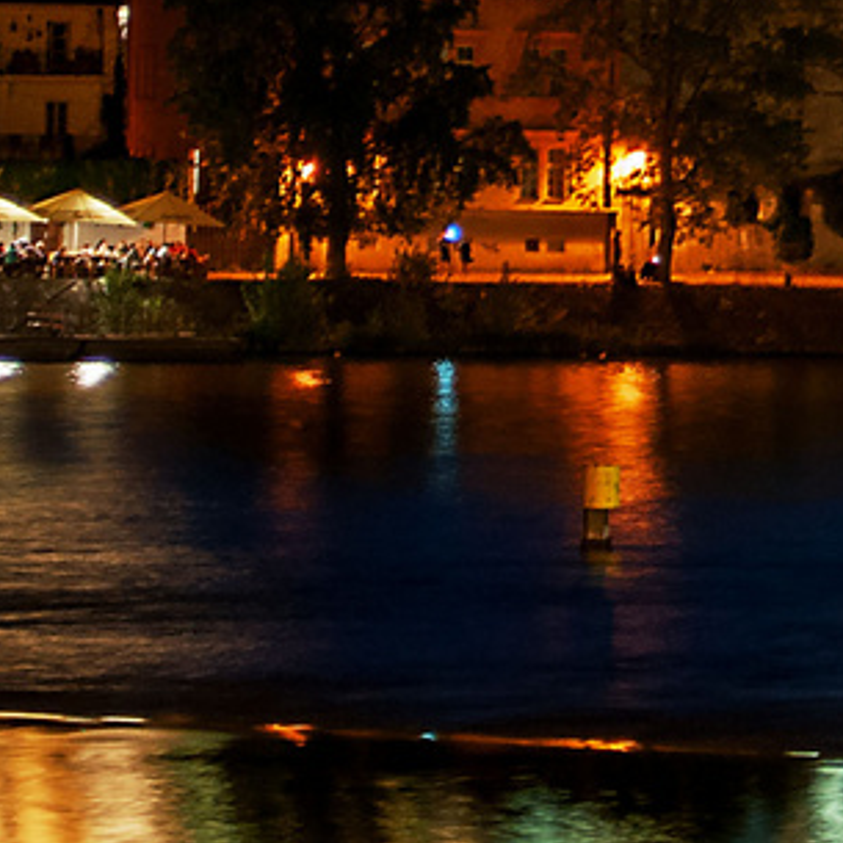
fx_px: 8982
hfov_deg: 5.3
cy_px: -315
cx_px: 1515
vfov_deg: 5.3
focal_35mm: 326
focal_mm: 48
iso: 200
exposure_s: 4
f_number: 5.6
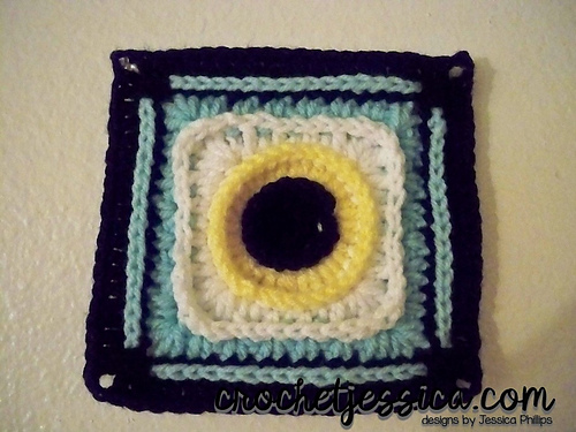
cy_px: 216
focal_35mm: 35
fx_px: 582
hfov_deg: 52.6
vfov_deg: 40.7
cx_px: 288
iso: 2500
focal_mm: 6.3
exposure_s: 1/30
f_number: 3.1
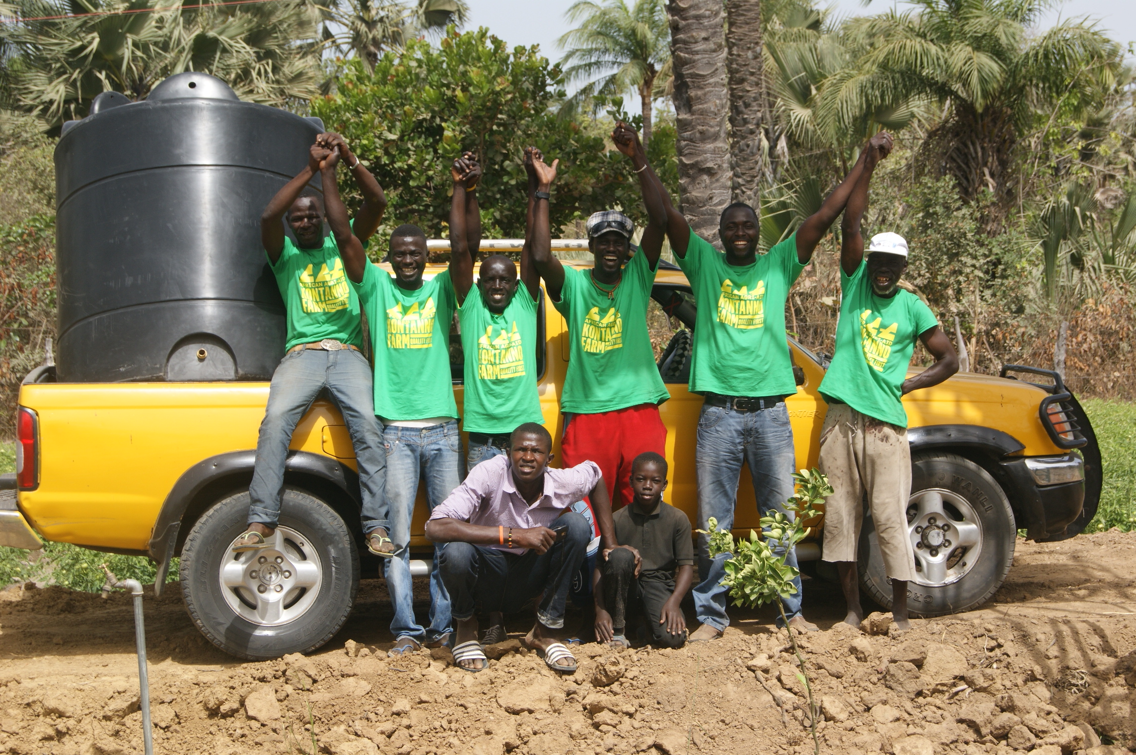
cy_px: 378
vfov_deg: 16.5
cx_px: 568
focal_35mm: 82
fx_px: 2600
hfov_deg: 24.6
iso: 100
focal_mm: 55
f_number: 10
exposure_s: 1/125
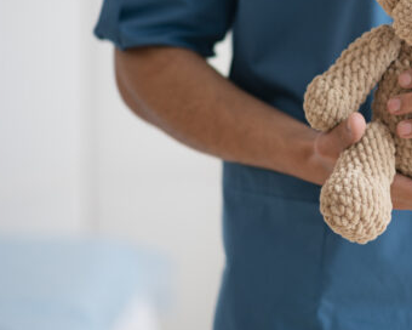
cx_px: 410
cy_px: 31
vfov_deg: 8.6
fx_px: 2195
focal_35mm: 180
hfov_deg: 10.6
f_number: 2
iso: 280
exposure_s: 1/180
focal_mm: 85
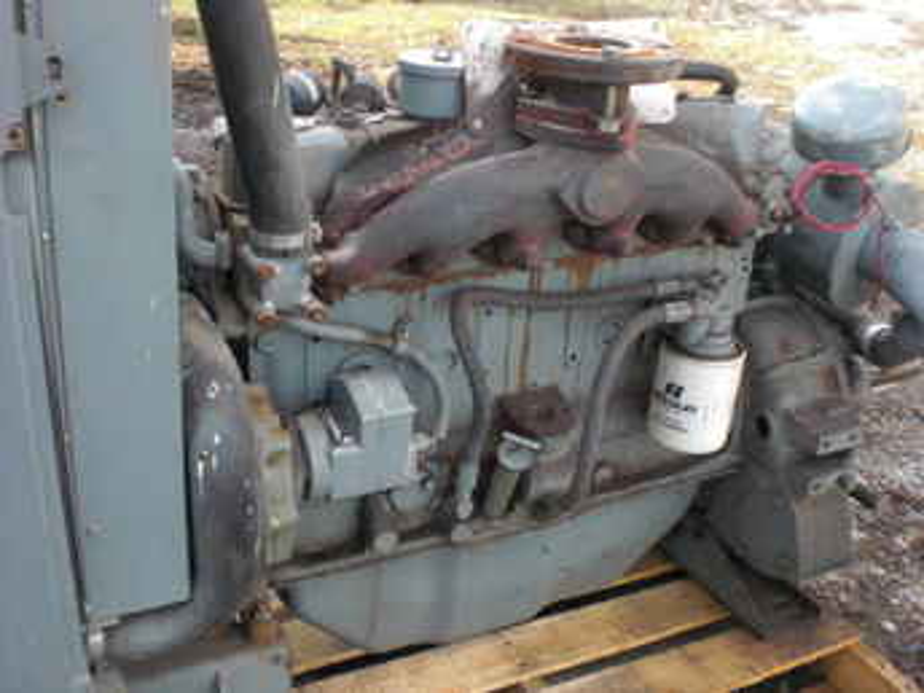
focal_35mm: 38
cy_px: 346
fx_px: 1014
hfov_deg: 49.0
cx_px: 462
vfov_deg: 37.7
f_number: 3.1
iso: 64
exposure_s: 1/80
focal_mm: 6.3
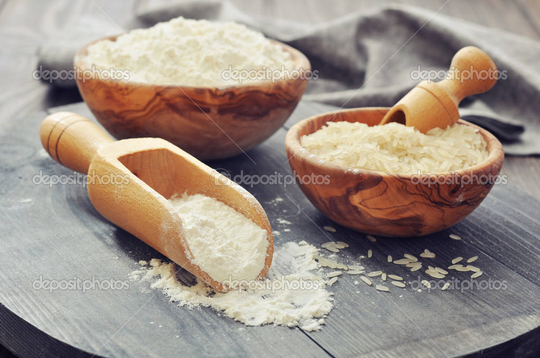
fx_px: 1348
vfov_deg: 15.1
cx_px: 270
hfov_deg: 22.6
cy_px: 179
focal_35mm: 90
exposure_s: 1/160
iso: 200
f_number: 8
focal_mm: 60
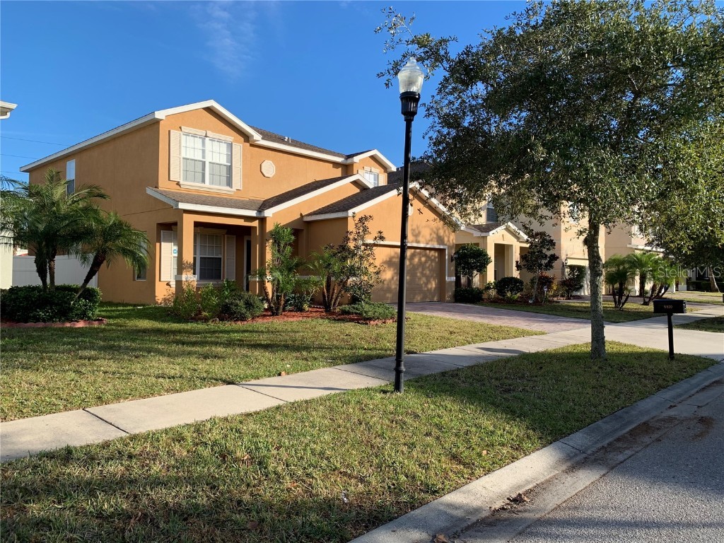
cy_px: 272
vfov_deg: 53.1
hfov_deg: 67.3
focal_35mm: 26
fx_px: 544
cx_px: 362
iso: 25
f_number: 1.8
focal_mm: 4.25
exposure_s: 1/1205
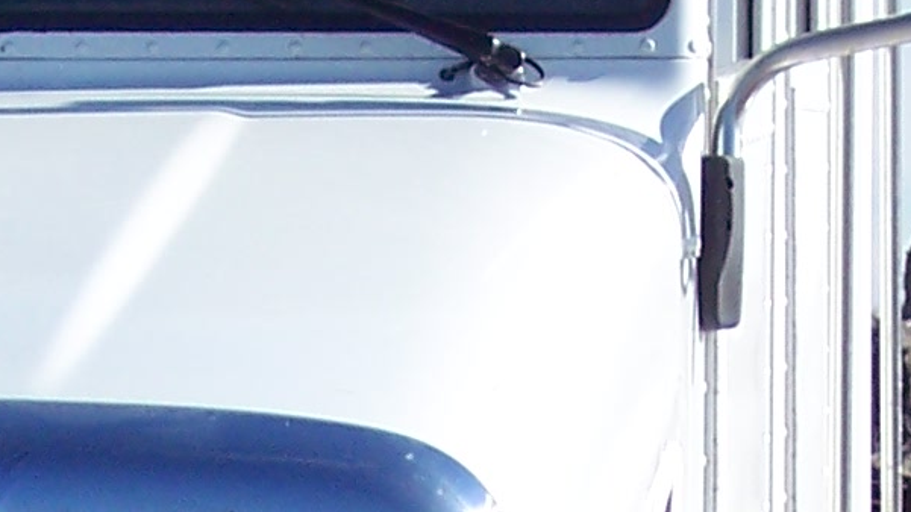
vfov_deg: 3.0
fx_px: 9759
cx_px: -35
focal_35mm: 404
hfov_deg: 5.3
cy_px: 1141
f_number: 4.8
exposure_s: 1/500
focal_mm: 16
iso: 100
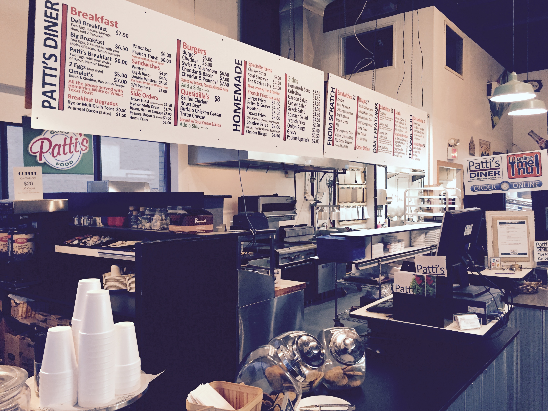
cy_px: 206
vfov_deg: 48.2
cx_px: 274
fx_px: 459
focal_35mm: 29
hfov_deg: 61.7
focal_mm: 4.15
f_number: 2.2
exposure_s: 1/30
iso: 200
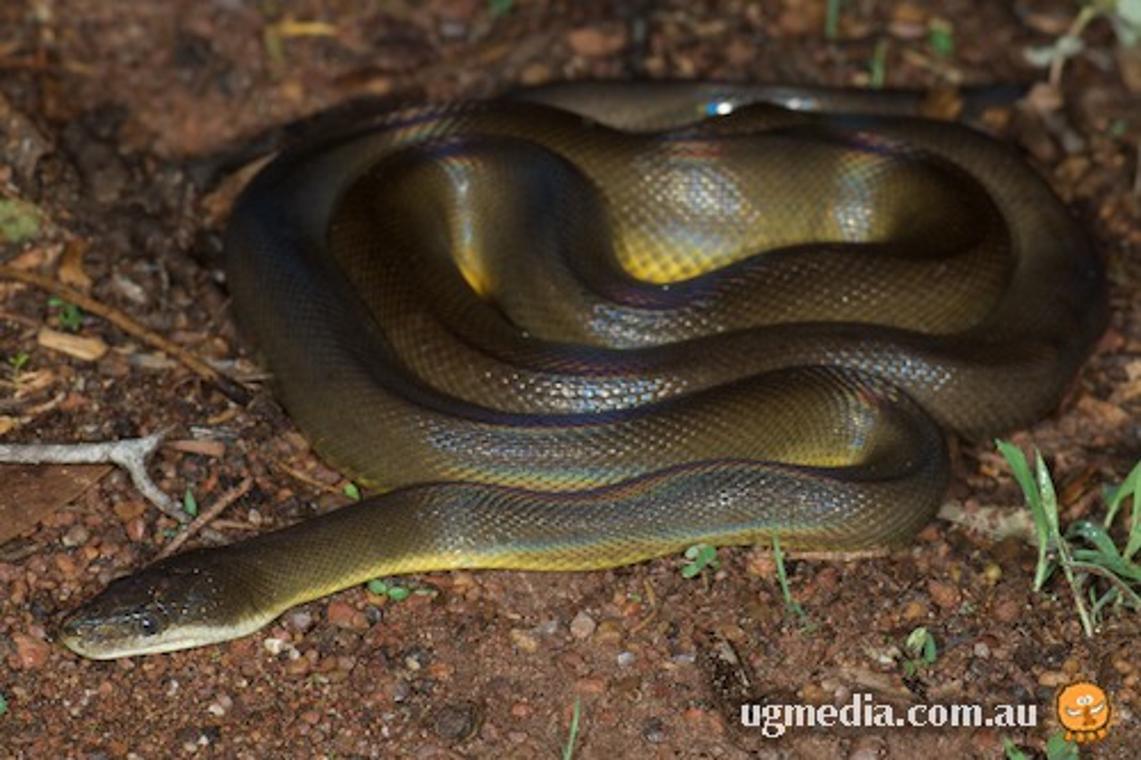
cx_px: 570
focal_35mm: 158
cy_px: 380
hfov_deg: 13.0
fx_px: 4990
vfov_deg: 8.7
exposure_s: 1/160
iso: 100
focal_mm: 105
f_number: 8
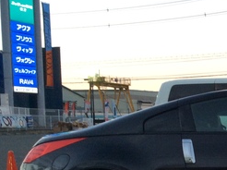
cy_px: 193
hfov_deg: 20.8
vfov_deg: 16.6
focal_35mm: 86
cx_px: 294
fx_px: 563
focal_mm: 3.3
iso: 50
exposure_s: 1/24
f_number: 2.4
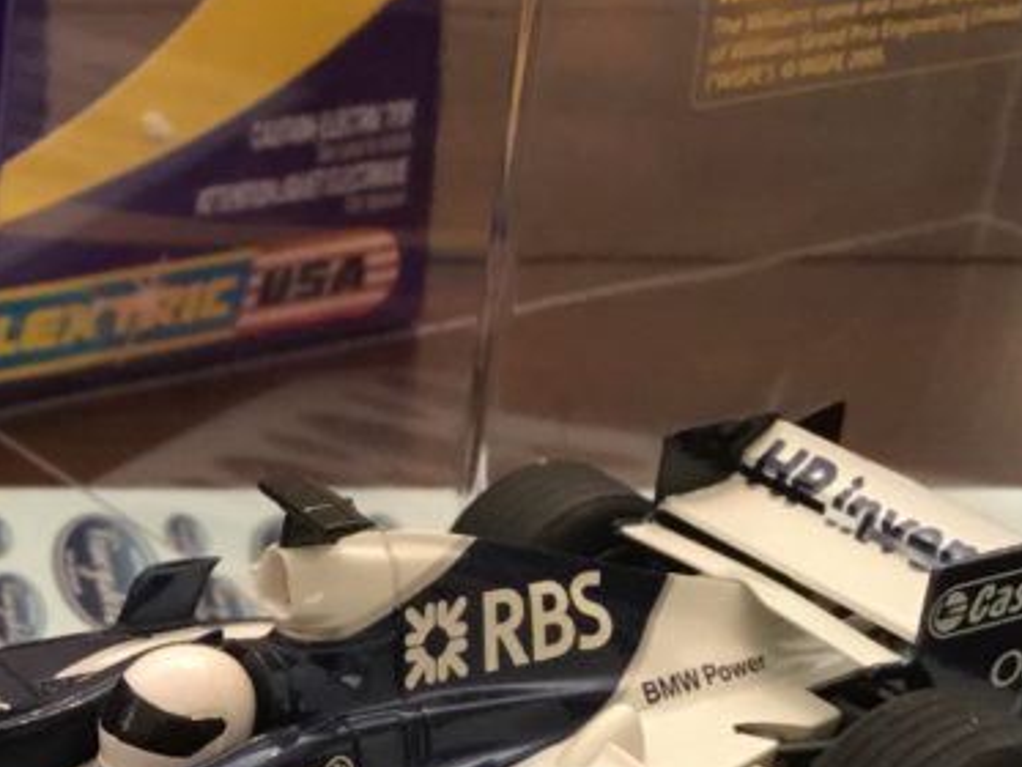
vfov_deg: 16.9
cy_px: 800
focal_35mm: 85
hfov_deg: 22.3
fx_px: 2510
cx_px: 38
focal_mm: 3.3
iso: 100
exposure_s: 1/30
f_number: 2.4
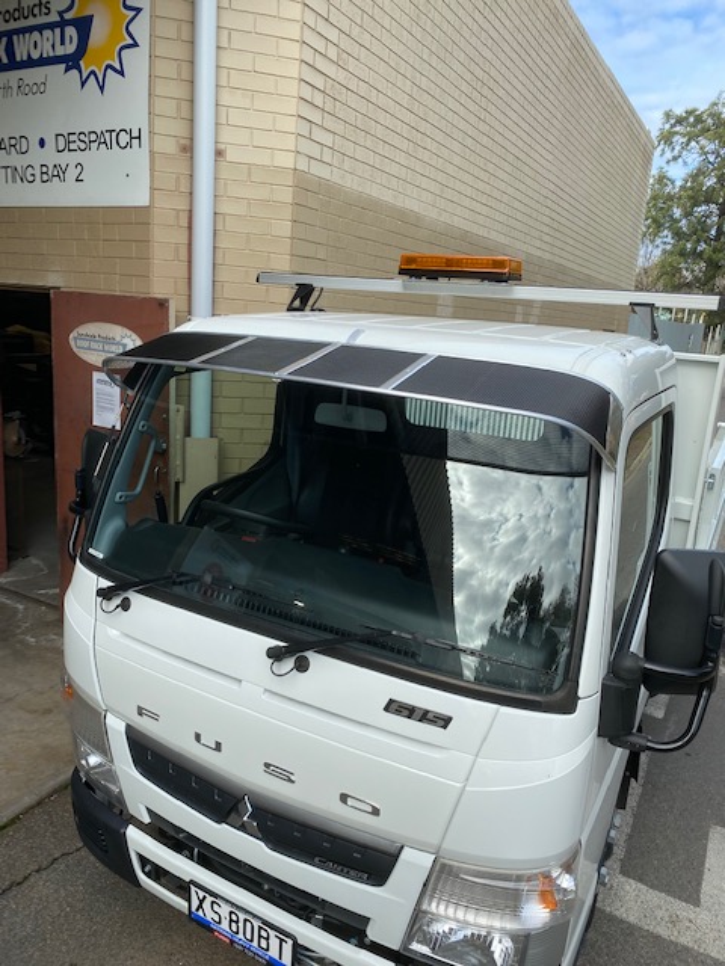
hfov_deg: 53.1
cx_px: 362
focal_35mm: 26
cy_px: 483
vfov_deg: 67.3
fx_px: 726
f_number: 1.8
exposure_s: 1/890
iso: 32
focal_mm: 4.25
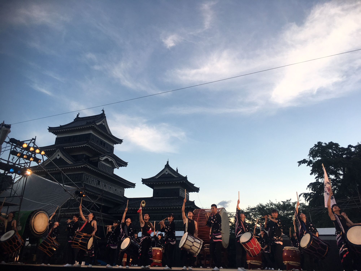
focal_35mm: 29
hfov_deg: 61.7
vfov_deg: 48.2
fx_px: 302
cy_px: 136
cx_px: 180
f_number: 2.2
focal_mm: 4.15
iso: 25
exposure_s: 1/212
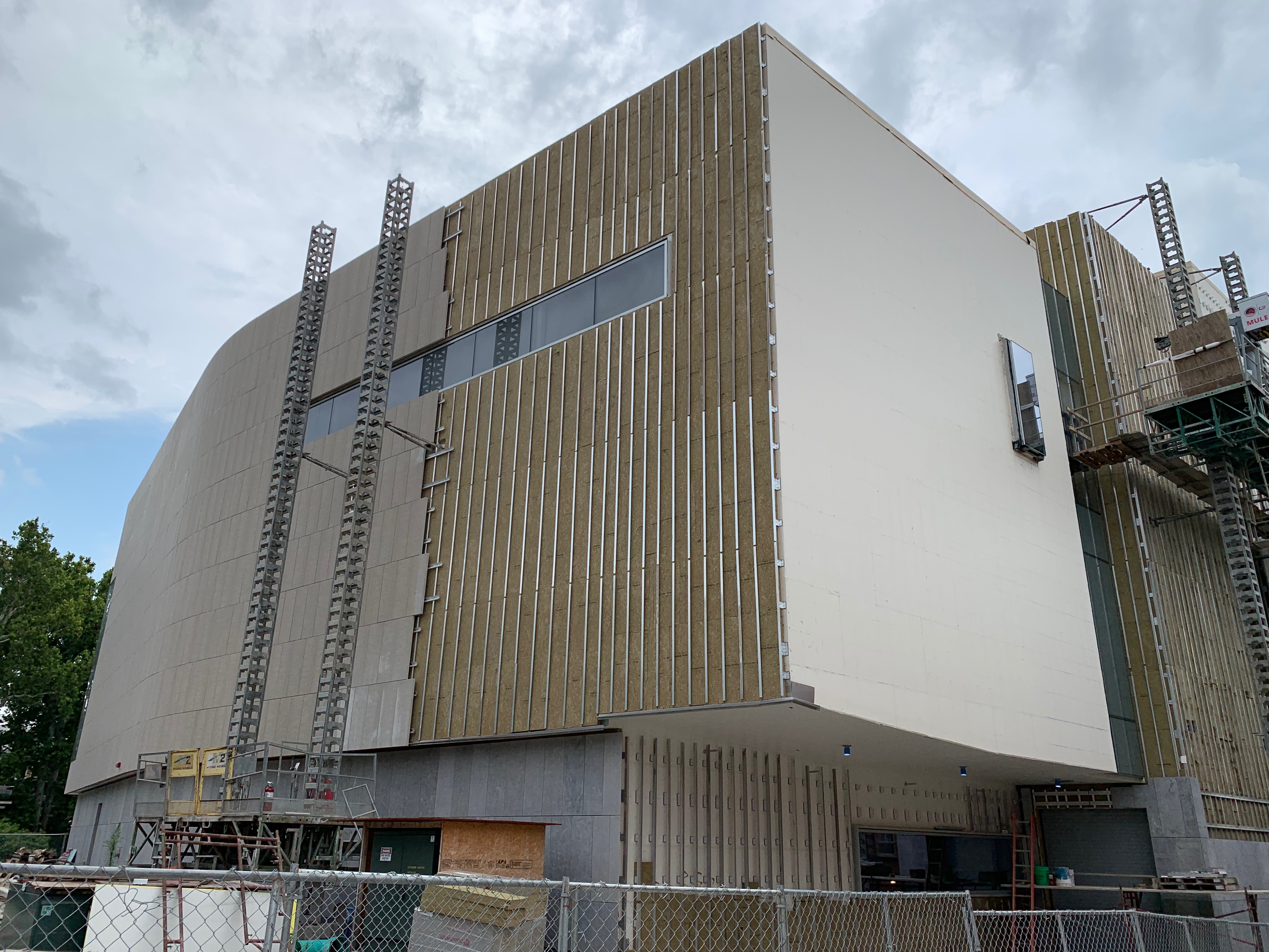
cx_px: 634
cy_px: 476
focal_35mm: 26
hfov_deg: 67.3
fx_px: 953
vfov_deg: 53.1
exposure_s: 1/1332
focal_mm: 4.25
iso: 25
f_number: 1.8
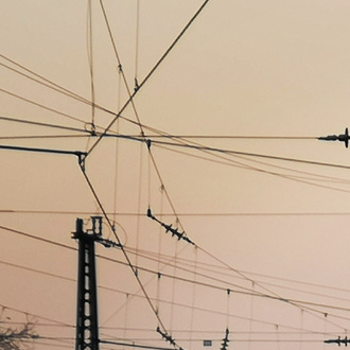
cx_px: 696
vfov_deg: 3.3
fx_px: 6086
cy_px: 542
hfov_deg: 3.3
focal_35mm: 532
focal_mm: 7.48
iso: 50
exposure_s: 1/247
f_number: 2.4
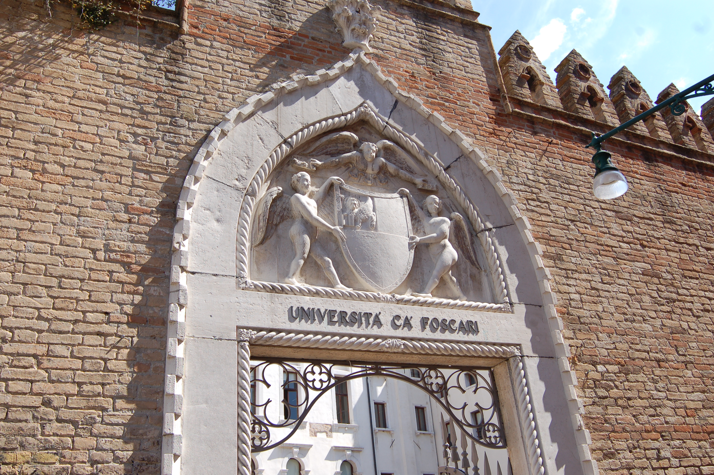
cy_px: 238
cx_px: 357
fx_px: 624
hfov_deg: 59.5
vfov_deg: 41.6
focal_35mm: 32
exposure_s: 1/250
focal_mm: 21
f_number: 9
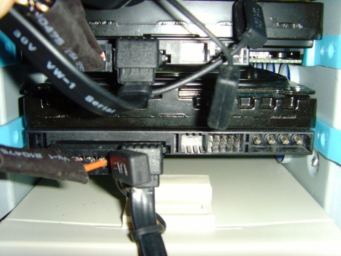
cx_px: 170
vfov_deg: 36.8
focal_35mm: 39
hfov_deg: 47.9
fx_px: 384
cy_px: 128
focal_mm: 6.6
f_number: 3.5
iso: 200
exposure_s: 1/45
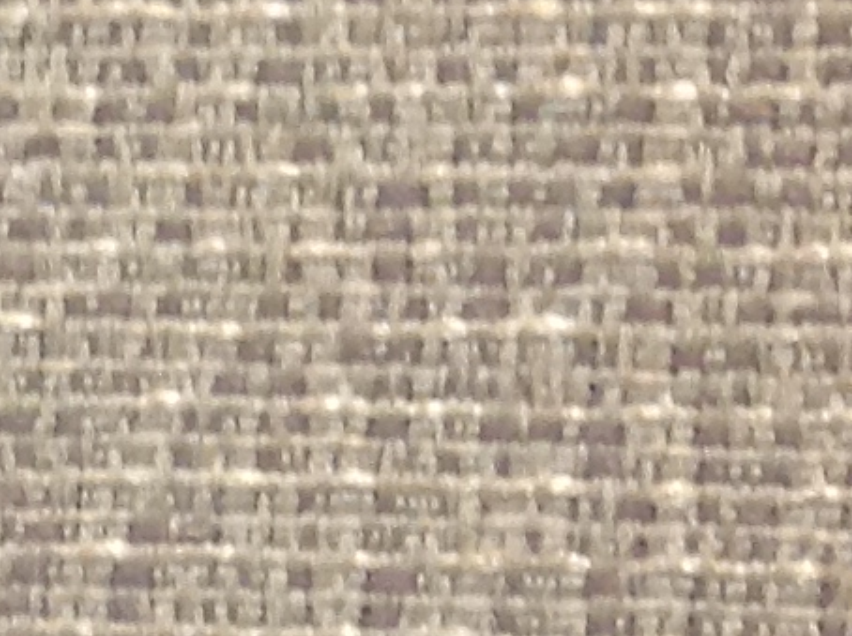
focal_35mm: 200
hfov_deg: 8.9
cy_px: 1285
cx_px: -1224
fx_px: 4915
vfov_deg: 7.1
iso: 100
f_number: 2.4
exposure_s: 1/15
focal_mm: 4.28
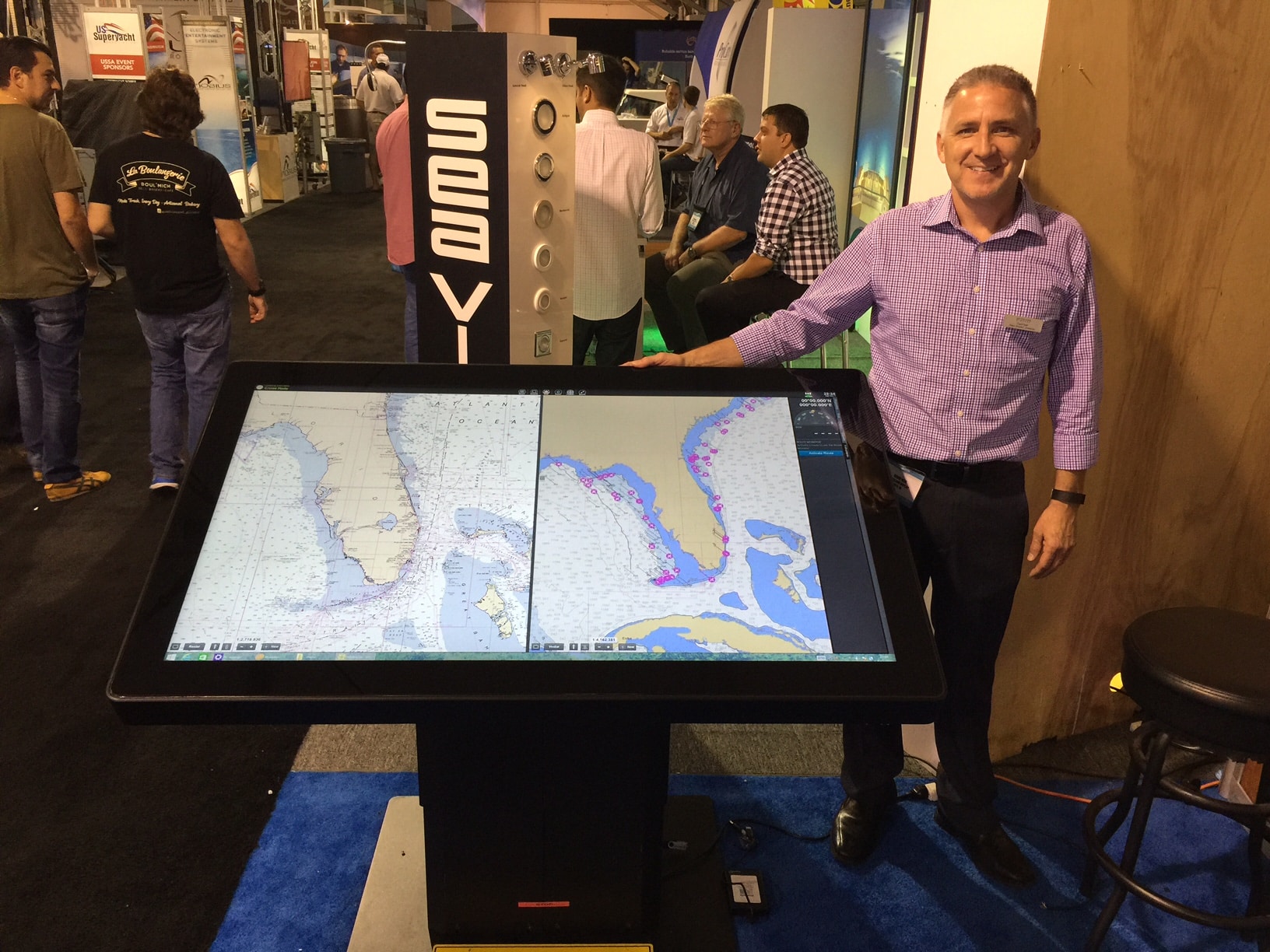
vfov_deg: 48.2
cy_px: 476
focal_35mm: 29
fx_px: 1064
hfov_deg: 61.7
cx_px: 635
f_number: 2.2
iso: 50
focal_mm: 4.15
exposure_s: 1/30
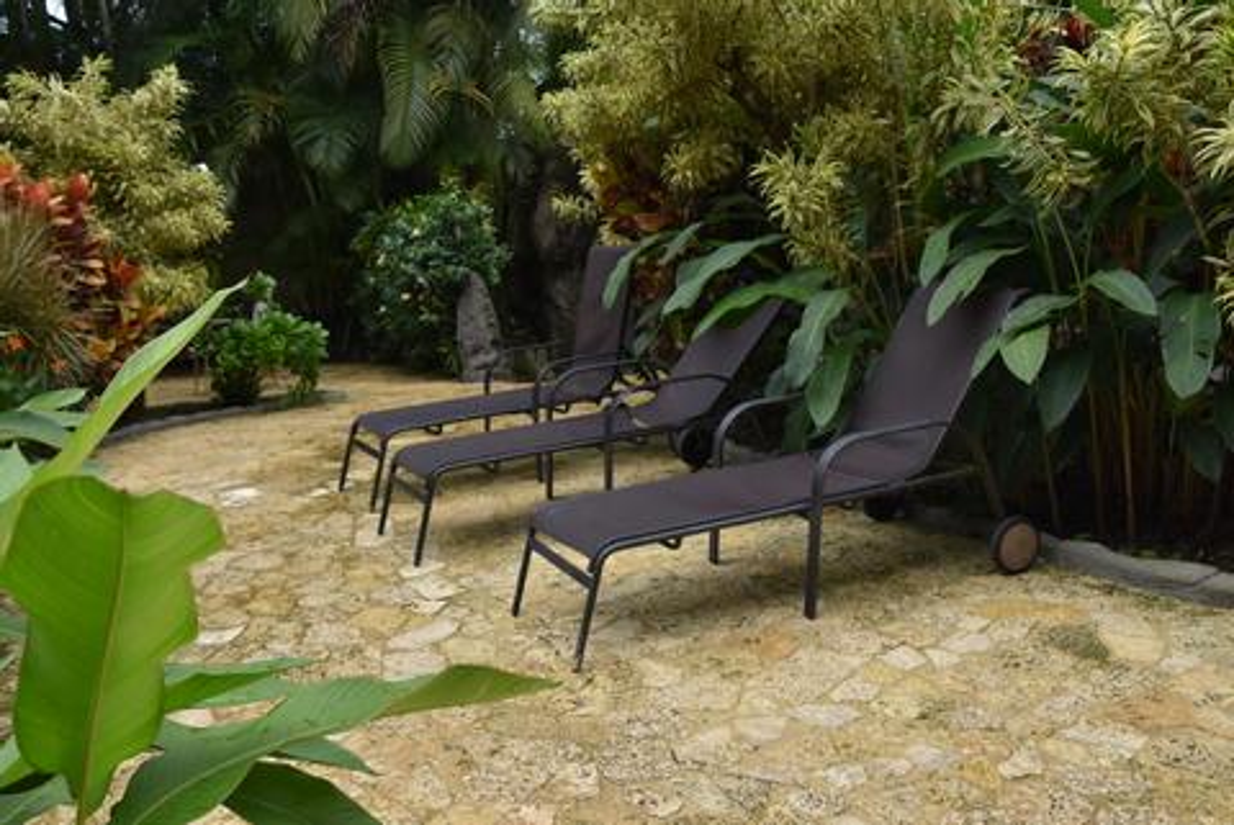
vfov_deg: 40.0
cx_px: 617
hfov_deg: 57.2
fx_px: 1132
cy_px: 412
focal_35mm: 33
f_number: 8
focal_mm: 22
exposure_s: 1/250
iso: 250
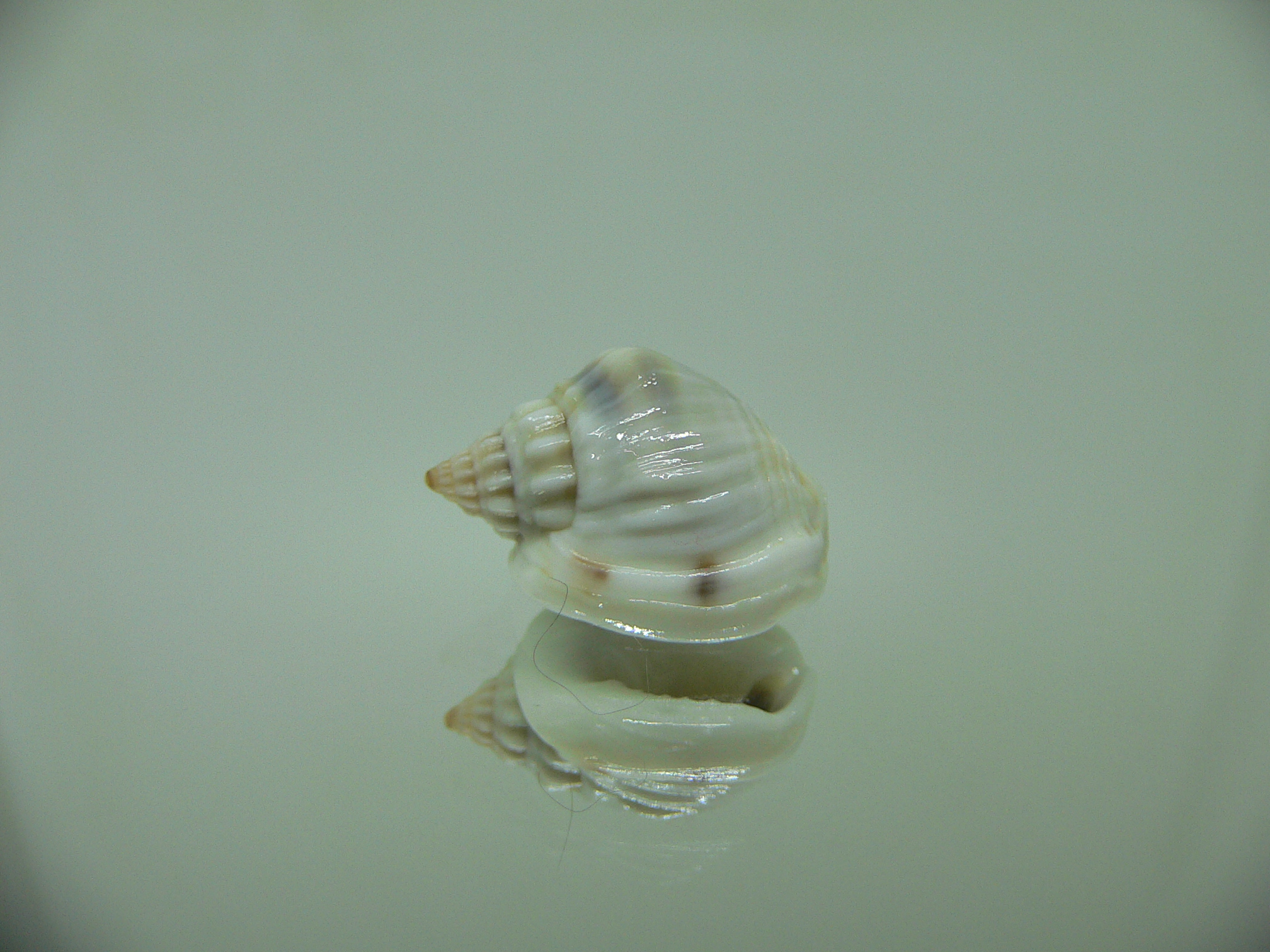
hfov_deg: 52.6
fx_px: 1284
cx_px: 635
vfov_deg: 40.7
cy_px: 476
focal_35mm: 35
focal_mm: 4.6
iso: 100
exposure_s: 1/60
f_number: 2.8
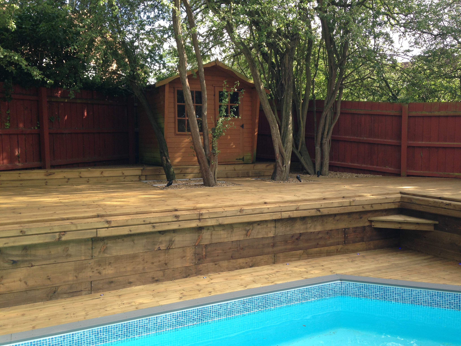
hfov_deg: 55.4
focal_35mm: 33
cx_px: 230
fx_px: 439
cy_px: 173
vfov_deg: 42.9
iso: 50
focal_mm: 4.12
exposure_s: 1/198
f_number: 2.4
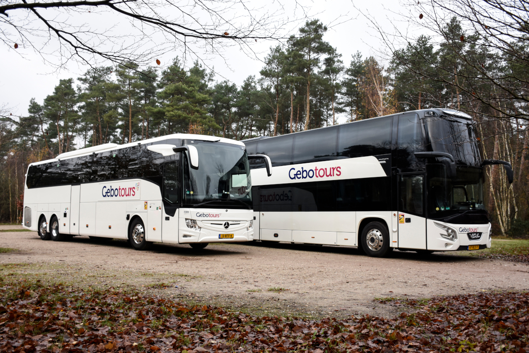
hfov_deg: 55.1
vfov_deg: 38.4
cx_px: 264
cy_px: 176
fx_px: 507
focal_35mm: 34
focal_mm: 23
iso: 320
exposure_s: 1/400
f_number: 3.8
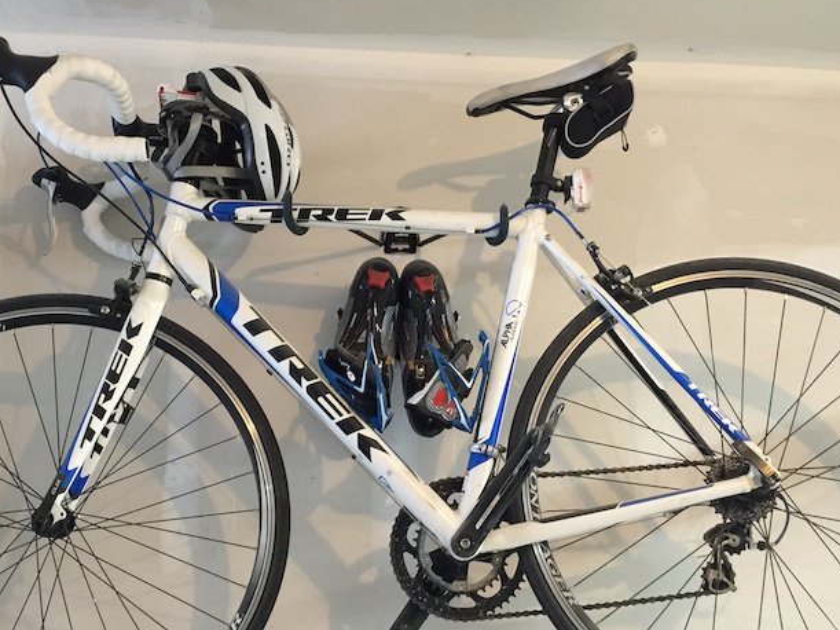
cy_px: 404
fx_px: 922
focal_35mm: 38
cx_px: 363
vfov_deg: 37.4
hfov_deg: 48.8
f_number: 2.2
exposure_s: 1/15
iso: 125
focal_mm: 4.15
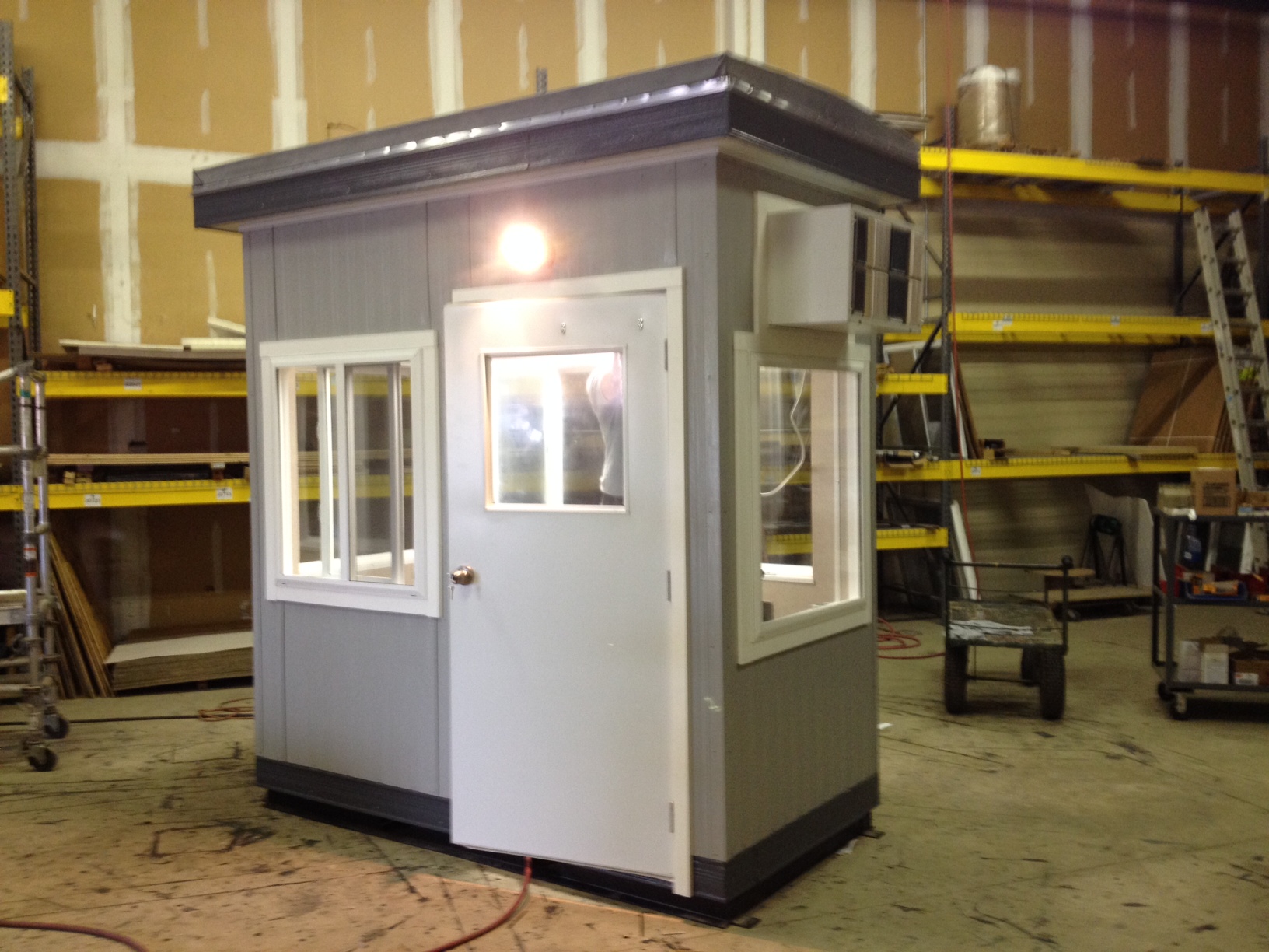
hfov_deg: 52.6
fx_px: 1283
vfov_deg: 40.7
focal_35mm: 35
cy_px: 476
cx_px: 634
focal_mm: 4.28
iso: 125
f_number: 2.4
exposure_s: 1/20
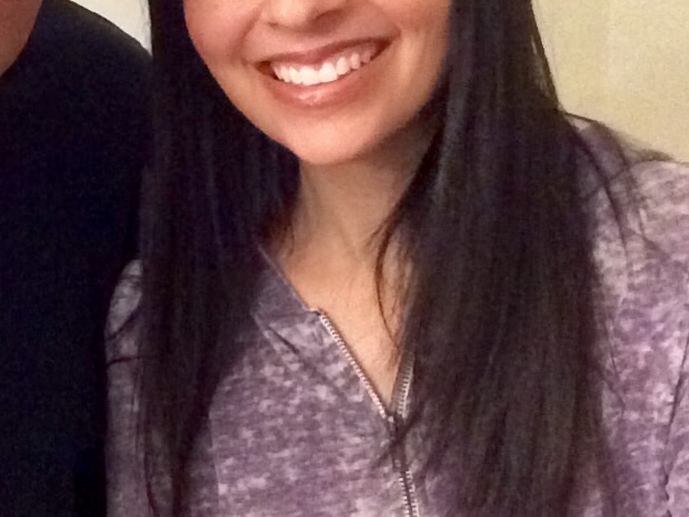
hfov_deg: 29.4
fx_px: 1274
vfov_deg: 22.5
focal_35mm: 64
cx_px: 117
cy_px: 81
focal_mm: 2.15
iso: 1250
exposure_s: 1/15
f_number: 2.4
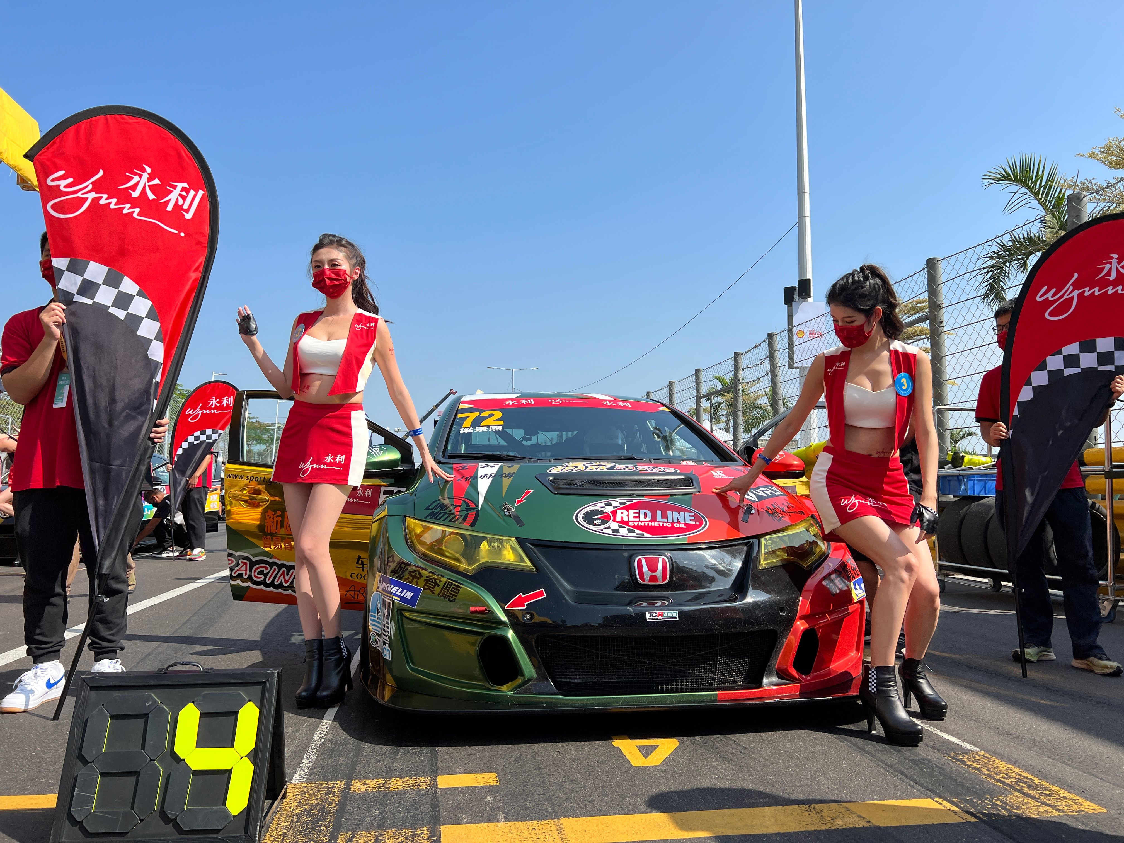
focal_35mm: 26
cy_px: 422
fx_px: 844
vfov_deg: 53.1
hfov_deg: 67.3
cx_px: 562
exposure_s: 1/4274
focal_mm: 5.7
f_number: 1.5
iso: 50
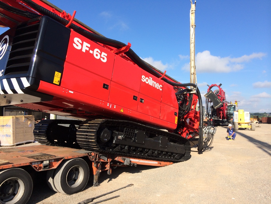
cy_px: 102
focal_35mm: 30
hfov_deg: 60.0
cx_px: 136
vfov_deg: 46.8
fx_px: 235
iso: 32
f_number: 2.2
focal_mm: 4.12
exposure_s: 1/1580
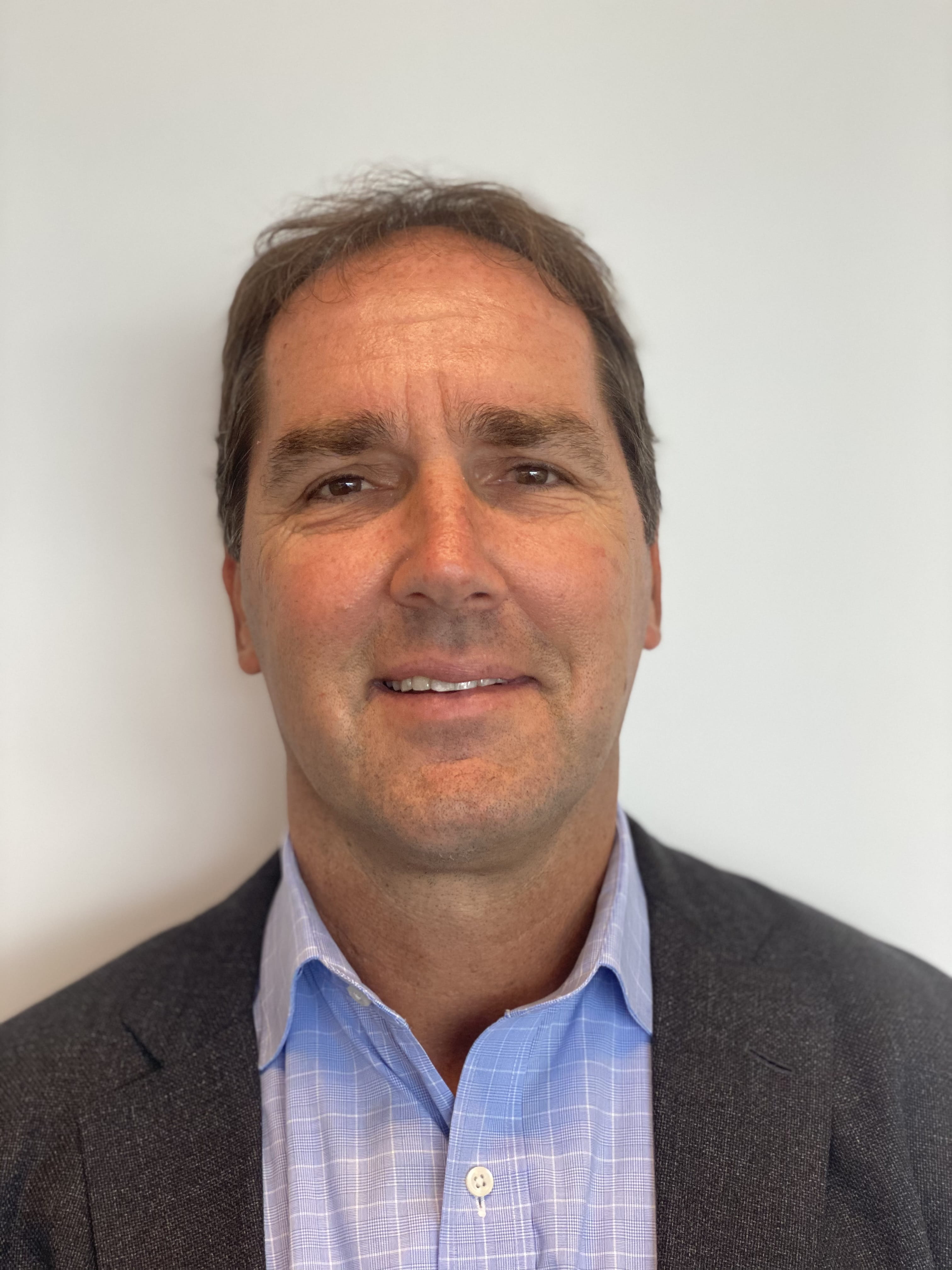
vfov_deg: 36.8
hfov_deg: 28.0
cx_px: 476
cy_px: 635
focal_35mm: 52
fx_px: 1907
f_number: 2
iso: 160
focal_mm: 6
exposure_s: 1/120
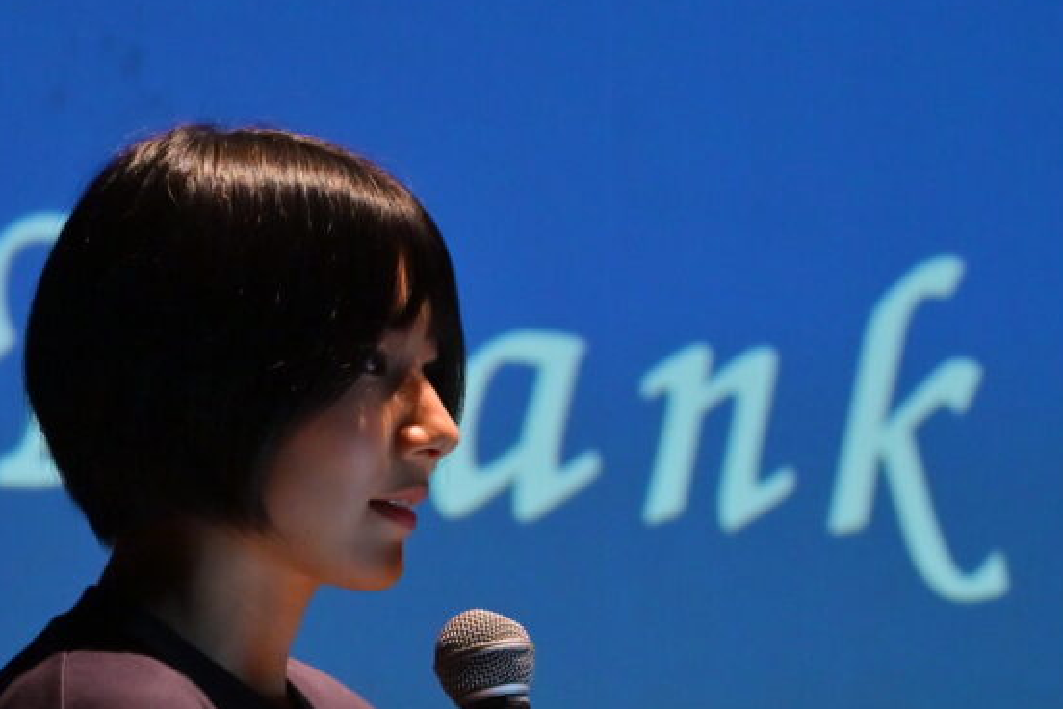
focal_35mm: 189
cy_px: 730
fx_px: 5580
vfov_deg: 7.2
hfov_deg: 10.9
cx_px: 674
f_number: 4
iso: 2500
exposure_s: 1/60
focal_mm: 58
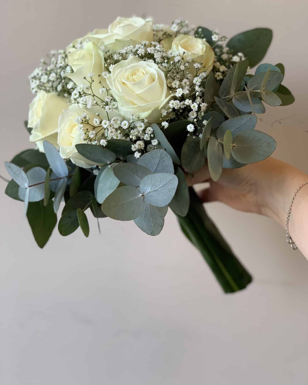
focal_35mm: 55
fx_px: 627
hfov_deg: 27.6
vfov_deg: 34.1
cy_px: 185
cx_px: 155
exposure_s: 1/100
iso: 50
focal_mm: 6
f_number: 2.4
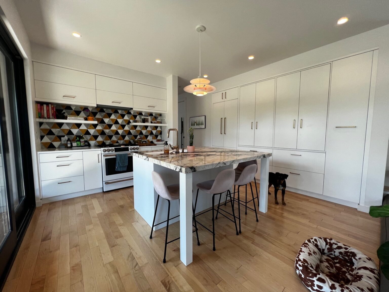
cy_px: 146
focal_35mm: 13
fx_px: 146
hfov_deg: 106.2
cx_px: 194
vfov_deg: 89.9
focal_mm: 1.57
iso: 80
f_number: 1.8
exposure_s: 1/120
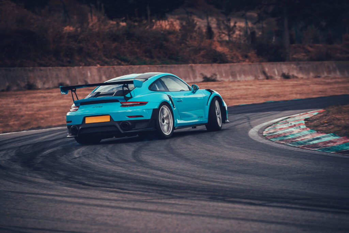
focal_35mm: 198
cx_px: 174
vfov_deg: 6.9
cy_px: 116
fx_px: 1920
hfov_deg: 10.4
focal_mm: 198
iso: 100
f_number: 5.6
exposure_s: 1/125
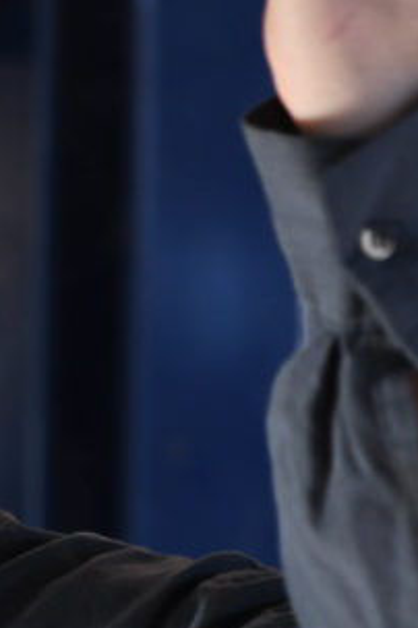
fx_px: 6182
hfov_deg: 3.9
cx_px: -158
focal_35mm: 355
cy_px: 245
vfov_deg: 5.8
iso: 800
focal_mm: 70
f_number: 2.8
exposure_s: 1/125
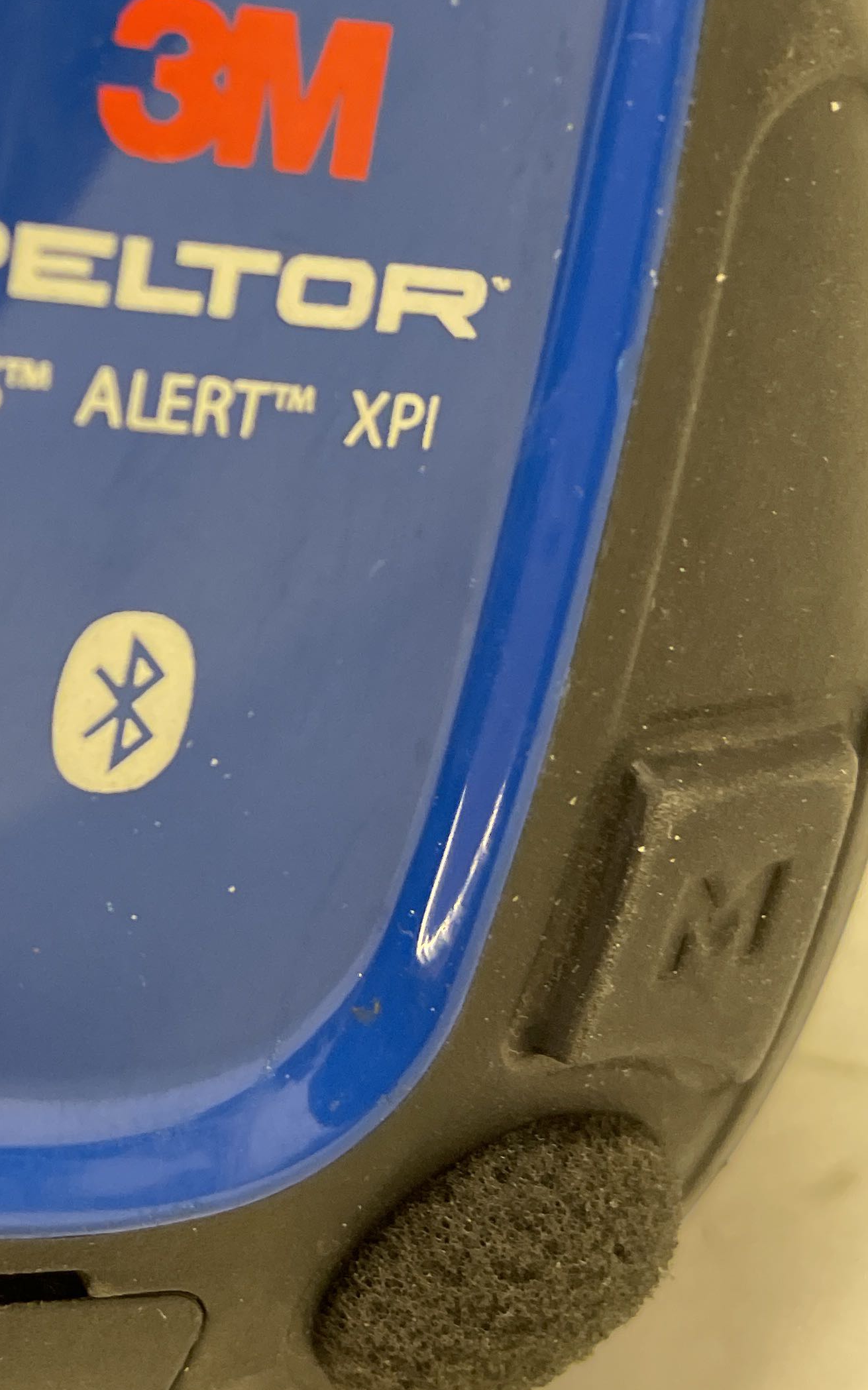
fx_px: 2007
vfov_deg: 37.5
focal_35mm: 53
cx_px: -70
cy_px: 398
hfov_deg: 23.1
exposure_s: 1/50
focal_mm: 4.2
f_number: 1.6
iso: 250
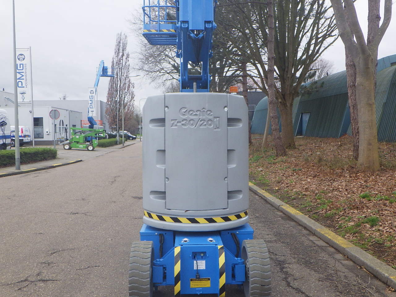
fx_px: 389
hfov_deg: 54.0
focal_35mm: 34
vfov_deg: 41.8
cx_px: 198
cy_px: 148
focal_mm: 6.1
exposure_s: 1/320
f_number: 4.6
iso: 250
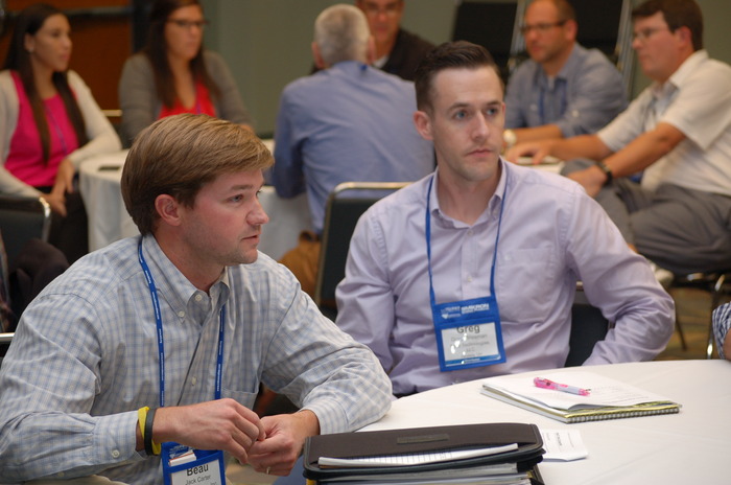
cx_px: 366
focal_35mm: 108
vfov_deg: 12.6
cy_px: 242
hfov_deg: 19.0
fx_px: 2189
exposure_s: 1/60
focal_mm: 72
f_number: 4.2
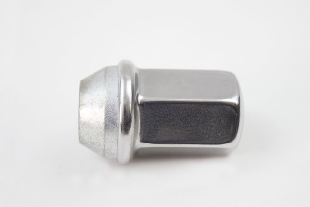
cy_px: 104
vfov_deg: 16.6
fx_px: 711
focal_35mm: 82
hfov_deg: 24.6
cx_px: 155
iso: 2000
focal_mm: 55
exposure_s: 1/60
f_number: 5.6
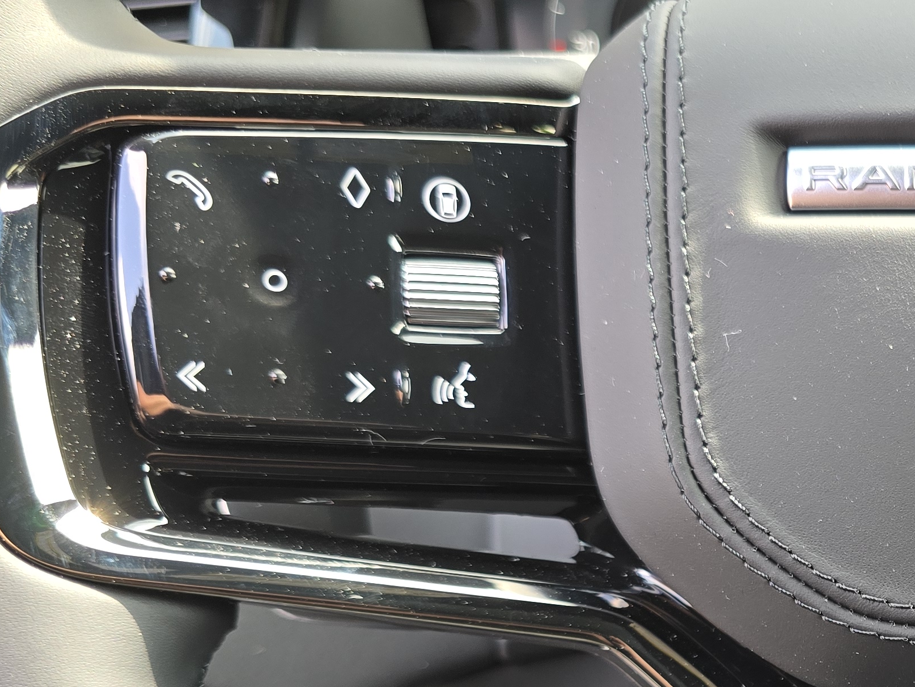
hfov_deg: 30.2
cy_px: 660
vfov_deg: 24.7
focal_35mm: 57
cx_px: 1012
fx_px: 1507
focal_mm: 6.3
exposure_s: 1/64.9
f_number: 1.7
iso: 50
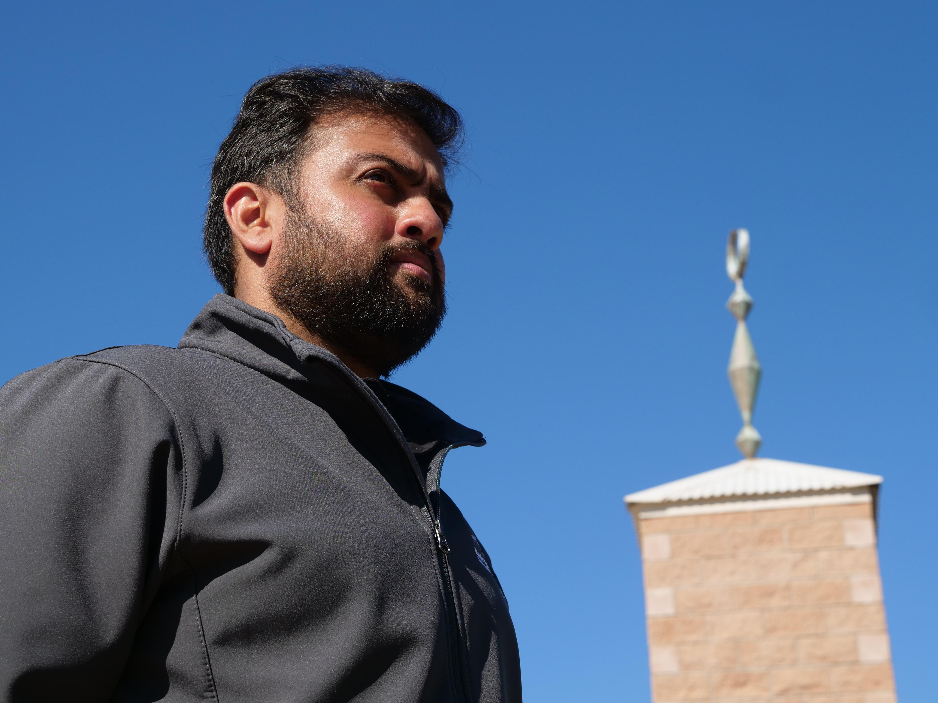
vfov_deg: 21.0
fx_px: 1897
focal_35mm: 70
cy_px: 352
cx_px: 469
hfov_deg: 27.8
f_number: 6.3
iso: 200
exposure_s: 1/800
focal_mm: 35
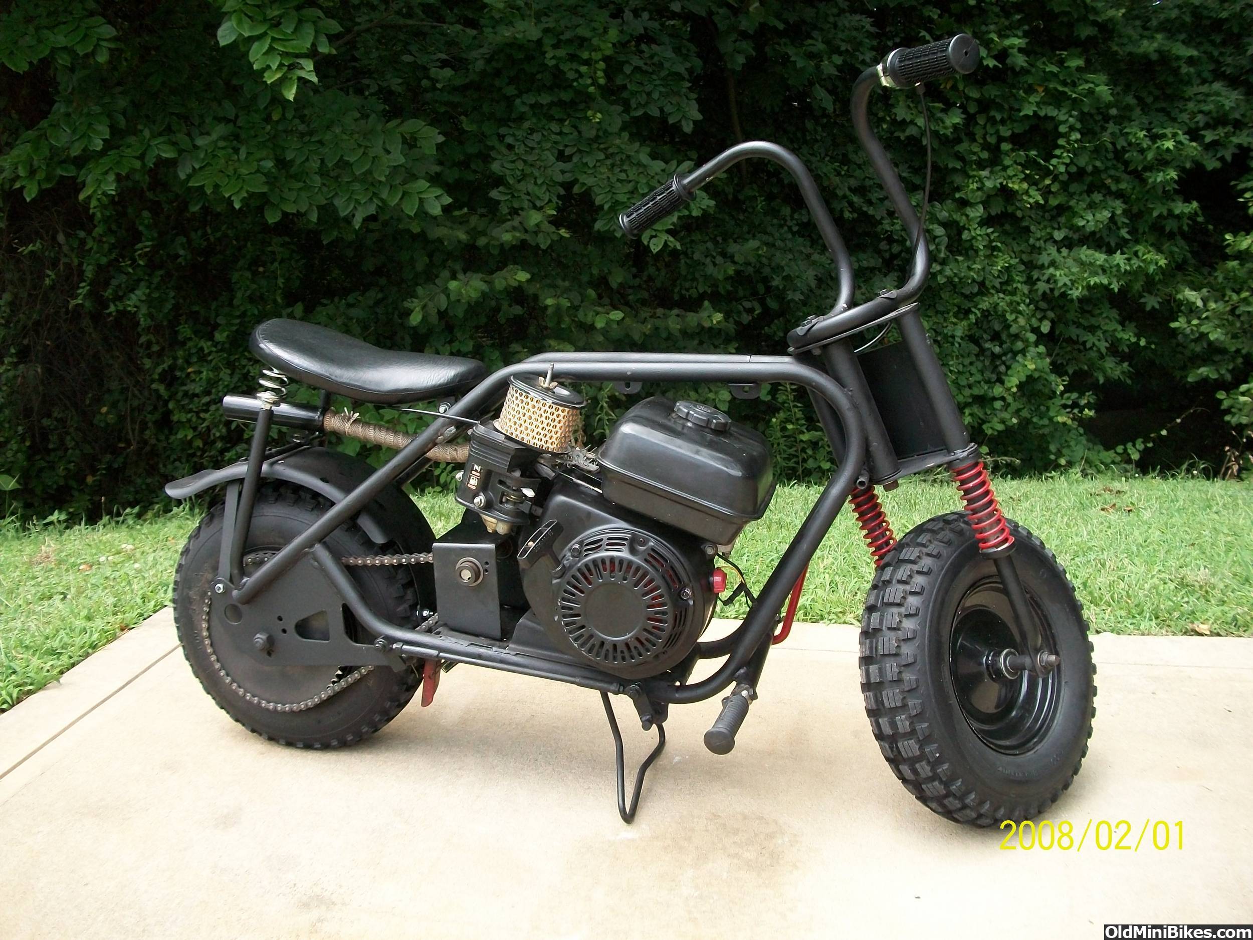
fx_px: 1158
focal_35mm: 32
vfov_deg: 44.2
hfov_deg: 56.8
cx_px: 626
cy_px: 470
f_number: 2.9
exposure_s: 1/500
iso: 181
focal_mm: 5.7
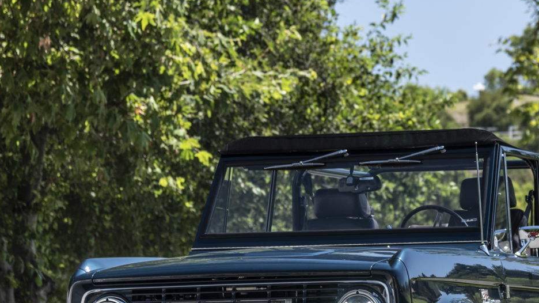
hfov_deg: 10.2
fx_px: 3015
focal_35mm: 211
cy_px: 221
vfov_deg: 5.7
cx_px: 374
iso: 160
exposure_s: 1/200
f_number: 4.5
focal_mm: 92
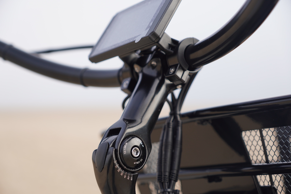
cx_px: 146
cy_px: 97
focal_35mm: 68
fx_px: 546
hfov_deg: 29.9
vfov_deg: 20.2
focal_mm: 45
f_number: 2.8
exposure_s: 1/500
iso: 100
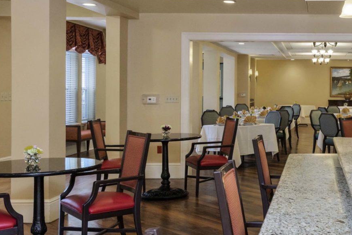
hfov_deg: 34.6
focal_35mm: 54
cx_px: 324
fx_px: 528
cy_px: 118
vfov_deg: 25.1
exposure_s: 1/40
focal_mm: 29
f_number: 10
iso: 400
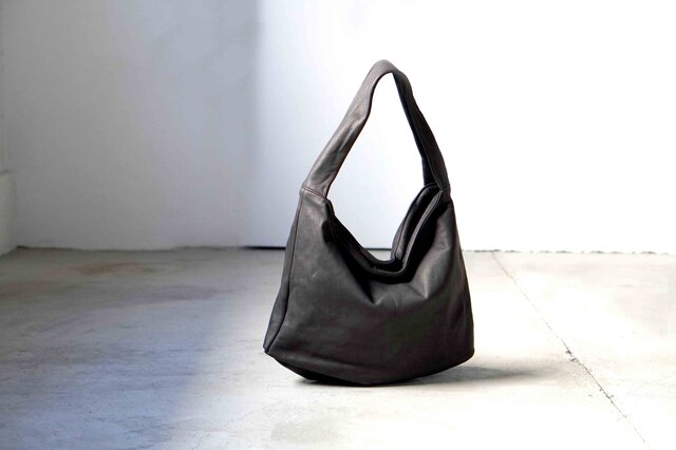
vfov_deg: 18.2
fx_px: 1408
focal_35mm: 75
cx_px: 338
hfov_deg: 27.0
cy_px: 225
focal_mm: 50
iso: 1250
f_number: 4
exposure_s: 1/160
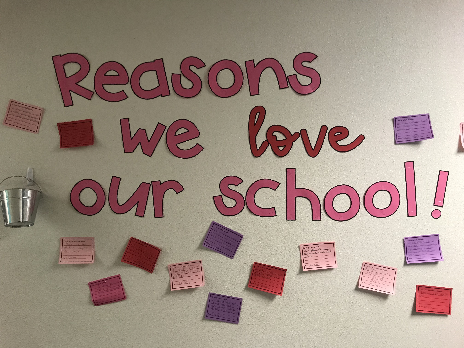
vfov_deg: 49.7
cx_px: 232
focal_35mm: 28
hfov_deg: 63.4
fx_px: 375
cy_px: 174
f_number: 1.8
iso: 50
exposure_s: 1/15
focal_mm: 3.99
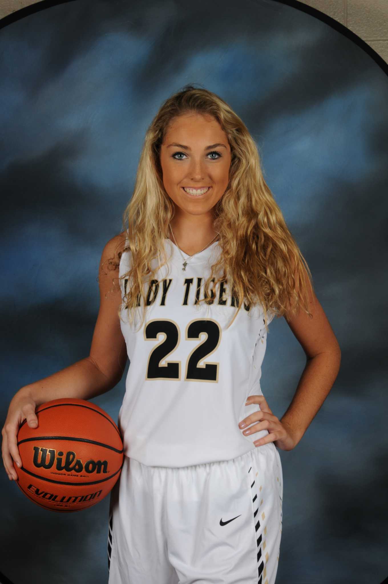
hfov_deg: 17.4
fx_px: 1264
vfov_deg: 26.0
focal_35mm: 78
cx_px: 194
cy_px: 292
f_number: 8
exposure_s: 1/125
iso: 200
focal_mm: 52
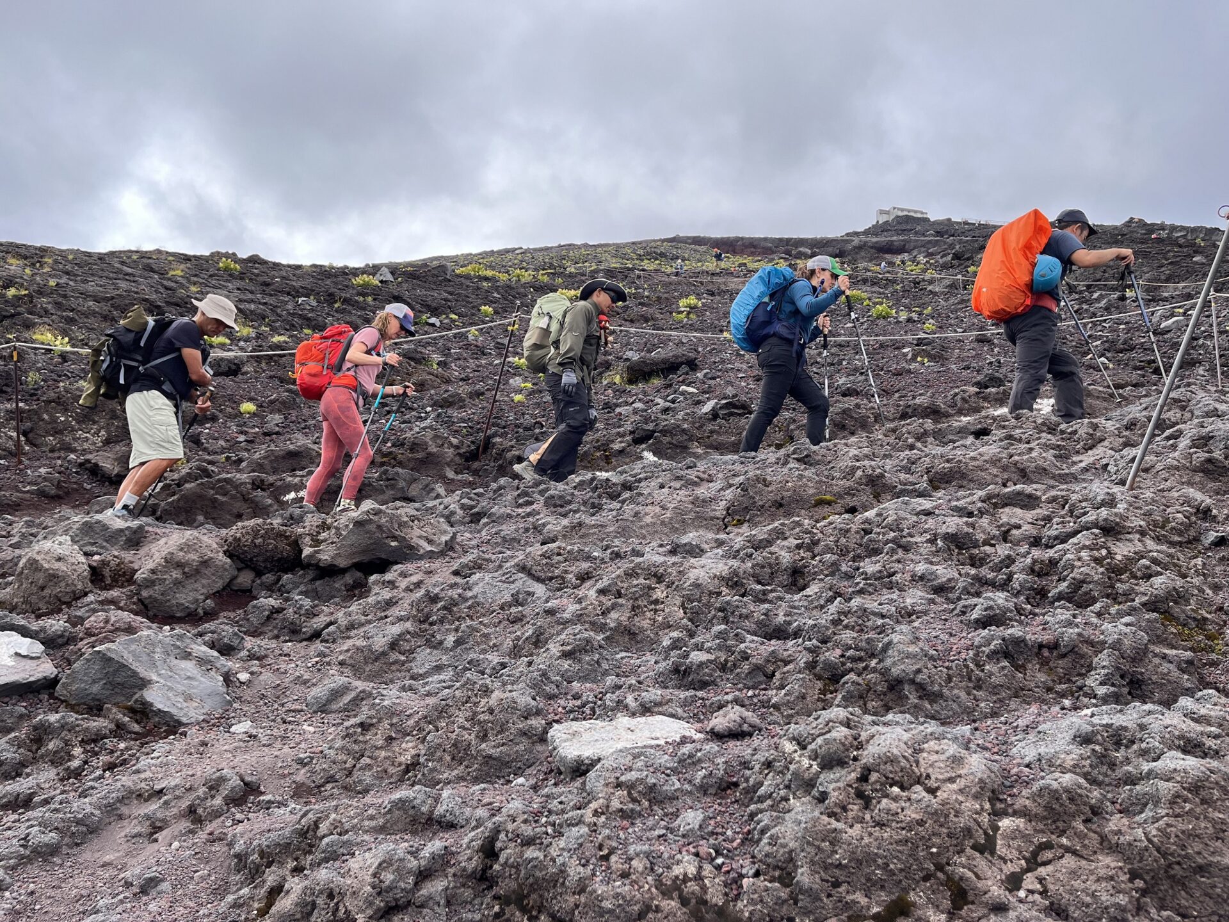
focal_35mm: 26
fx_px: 923
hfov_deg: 67.3
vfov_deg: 53.1
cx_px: 614
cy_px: 461
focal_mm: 5.1
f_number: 1.6
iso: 50
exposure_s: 1/1294
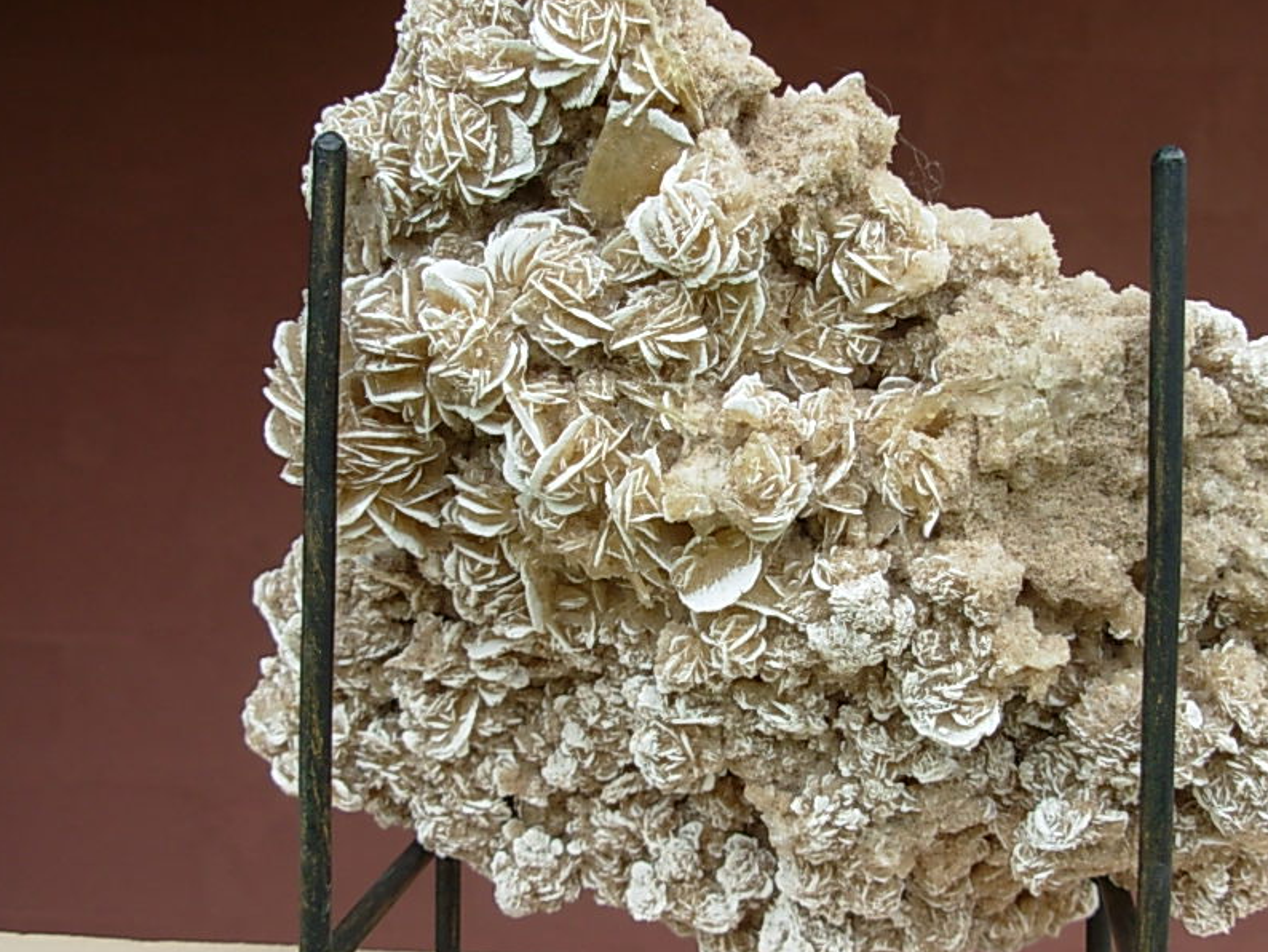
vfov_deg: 29.7
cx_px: 773
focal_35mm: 49
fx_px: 1795
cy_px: 521
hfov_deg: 38.7
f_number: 2.9
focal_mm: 6.3
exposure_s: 1/256
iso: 50
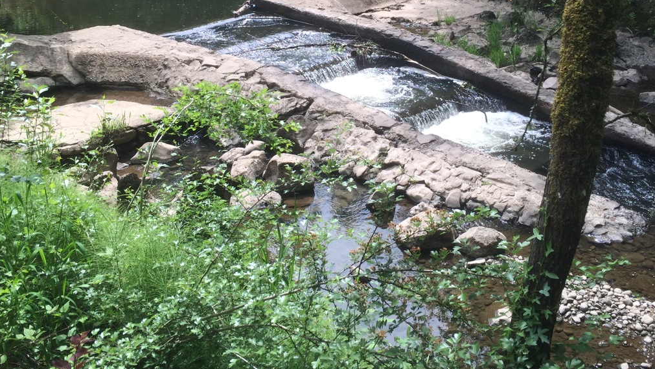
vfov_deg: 29.1
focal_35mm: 40
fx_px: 695
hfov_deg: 50.5
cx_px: 336
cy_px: 82
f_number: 2.2
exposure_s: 1/622
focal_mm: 4.15
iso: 32
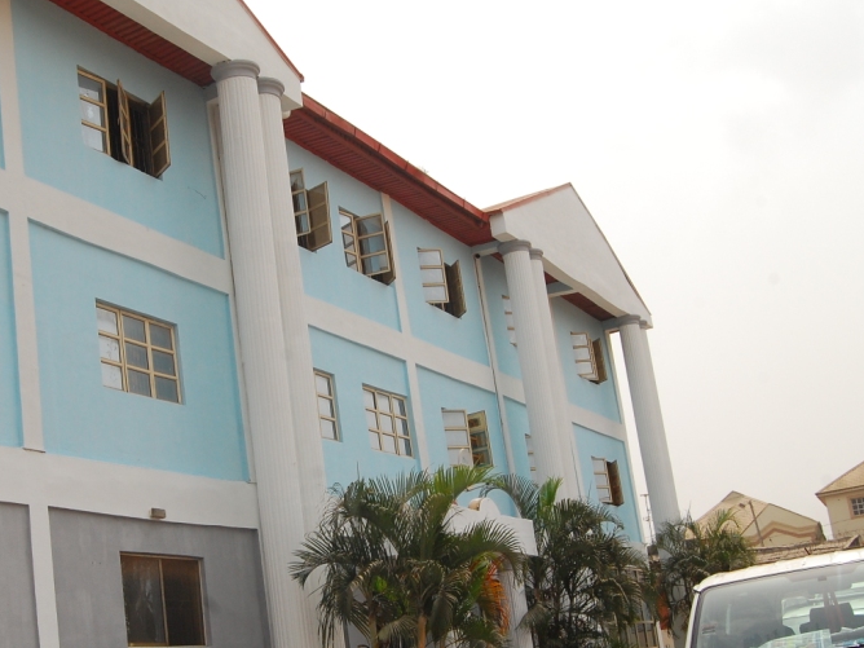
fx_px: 1323
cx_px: 325
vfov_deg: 27.5
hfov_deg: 36.0
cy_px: 372
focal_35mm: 53
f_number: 11
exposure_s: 1/500
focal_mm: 24
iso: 400
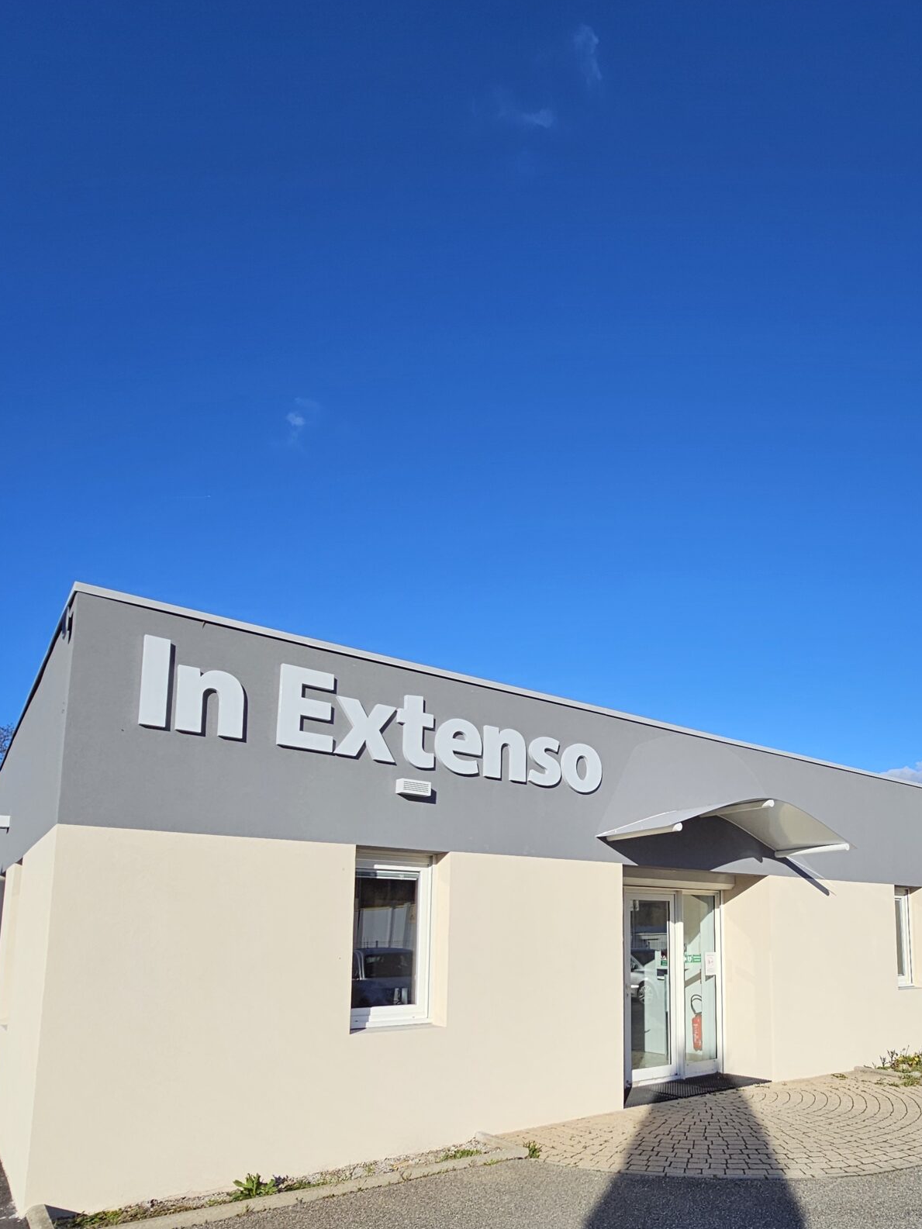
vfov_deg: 76.0
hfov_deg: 61.9
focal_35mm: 21
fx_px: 746
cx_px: 614
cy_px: 837
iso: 50
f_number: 2.2
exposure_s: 1/3067
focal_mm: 2.2
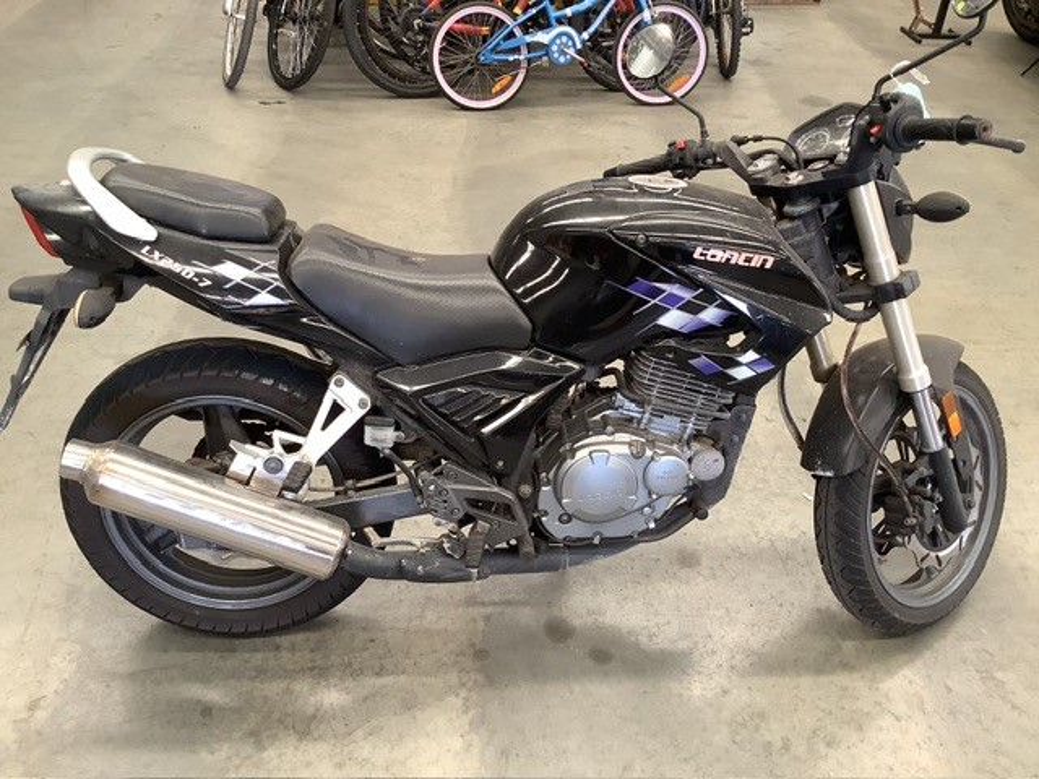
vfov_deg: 45.4
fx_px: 930
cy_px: 390
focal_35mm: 31
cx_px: 520
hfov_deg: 58.4
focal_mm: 3.3
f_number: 2.4
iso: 125
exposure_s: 1/50
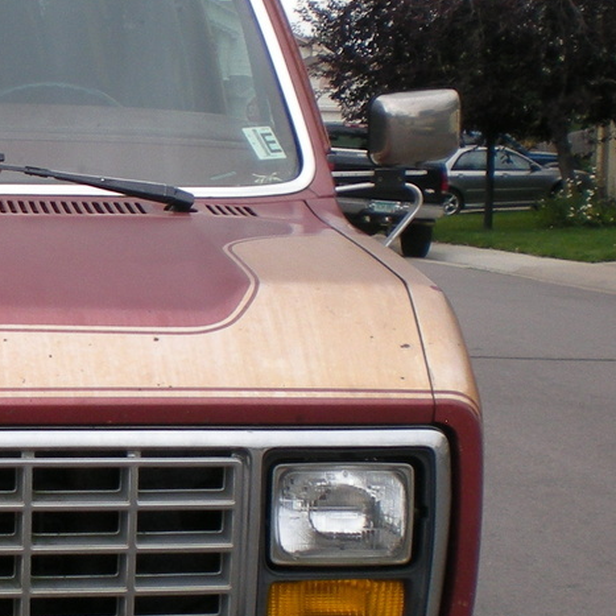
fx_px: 2315
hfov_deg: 14.7
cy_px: 381
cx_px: -112
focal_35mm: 115
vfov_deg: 15.1
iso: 64
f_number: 4.6
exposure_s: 1/140
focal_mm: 6.3
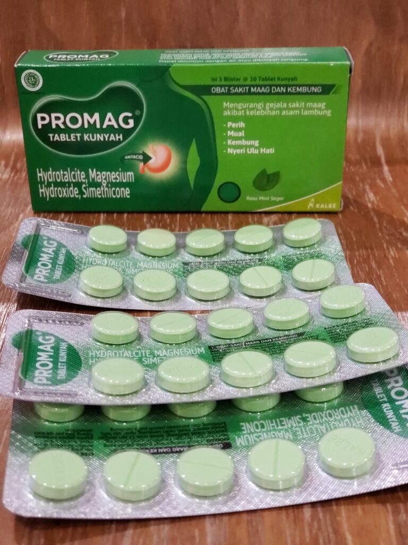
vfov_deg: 36.8
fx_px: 817
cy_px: 272
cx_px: 204
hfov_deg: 28.0
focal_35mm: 52
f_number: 2.4
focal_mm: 6
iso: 400
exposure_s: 1/24
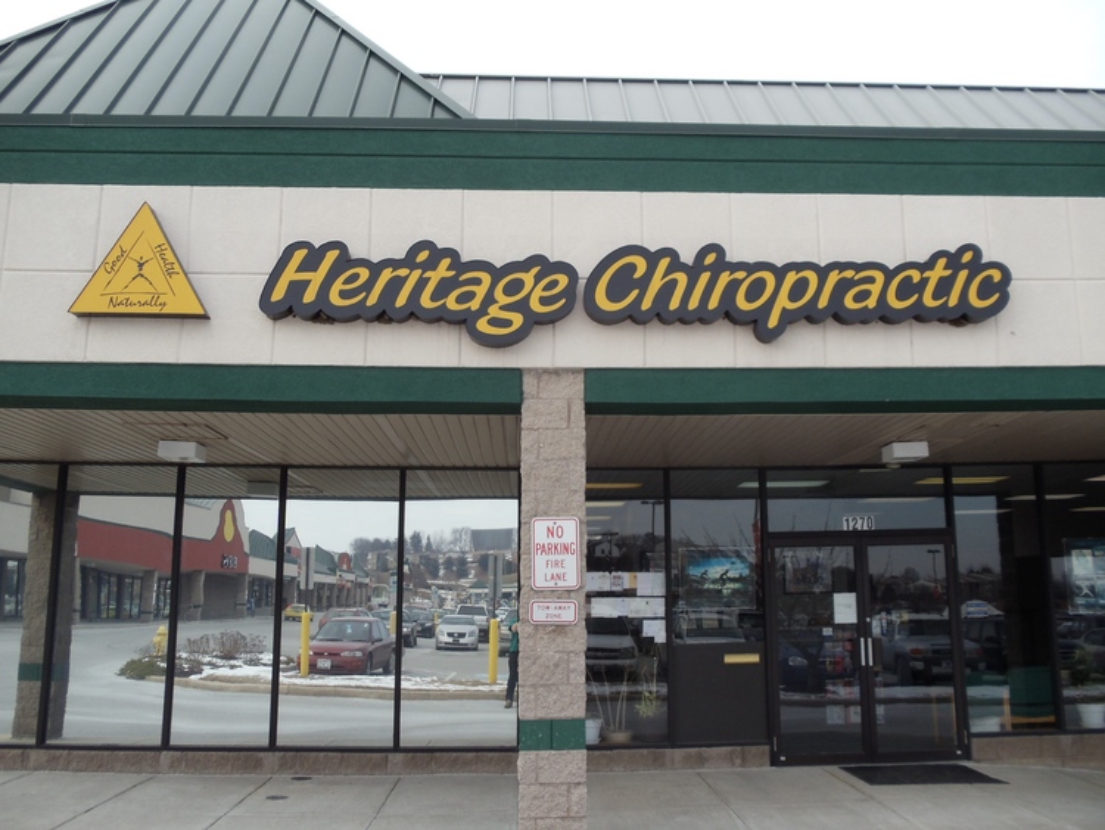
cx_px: 552
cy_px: 415
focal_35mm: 44
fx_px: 1405
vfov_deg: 32.9
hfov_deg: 42.9
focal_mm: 6
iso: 100
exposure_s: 1/500
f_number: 3.5
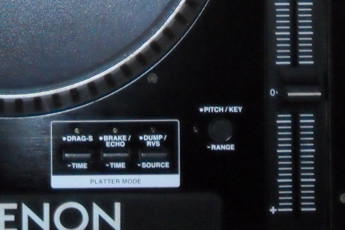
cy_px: -111
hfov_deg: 22.4
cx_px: 22
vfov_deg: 14.5
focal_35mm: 88
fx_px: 843
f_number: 3.5
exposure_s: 1/45
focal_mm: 4.9
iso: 400
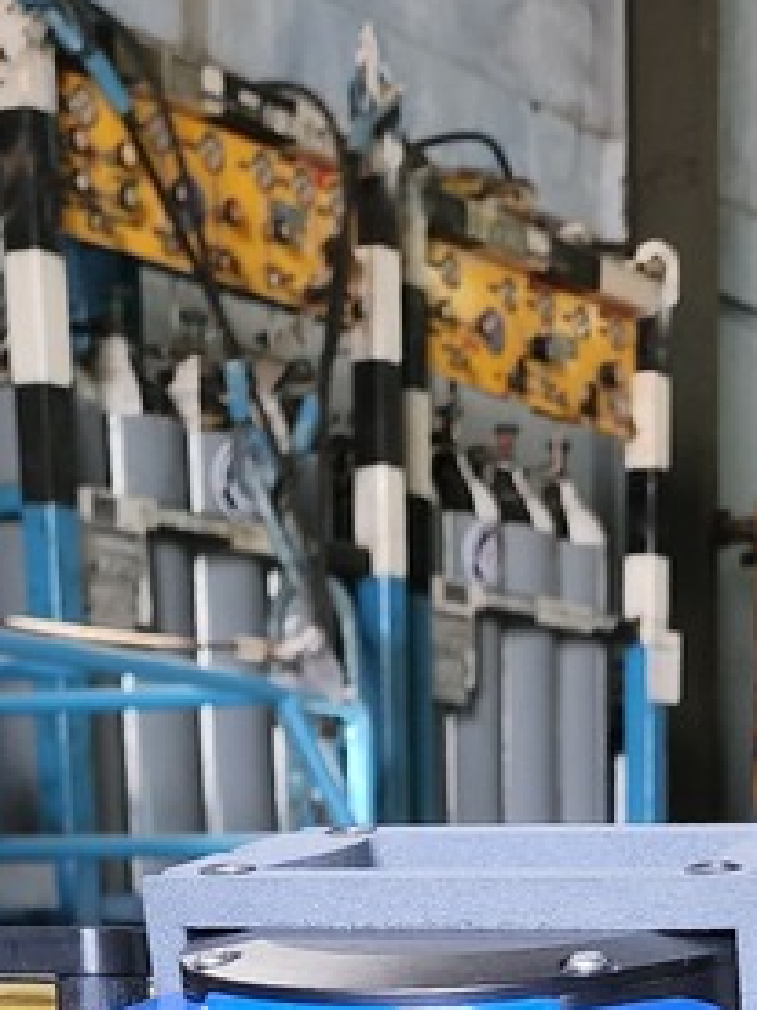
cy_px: 1870
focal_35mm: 100
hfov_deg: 14.6
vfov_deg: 16.2
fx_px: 2916
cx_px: 684
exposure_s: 1/100
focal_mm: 6.4
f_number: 1.8
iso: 320
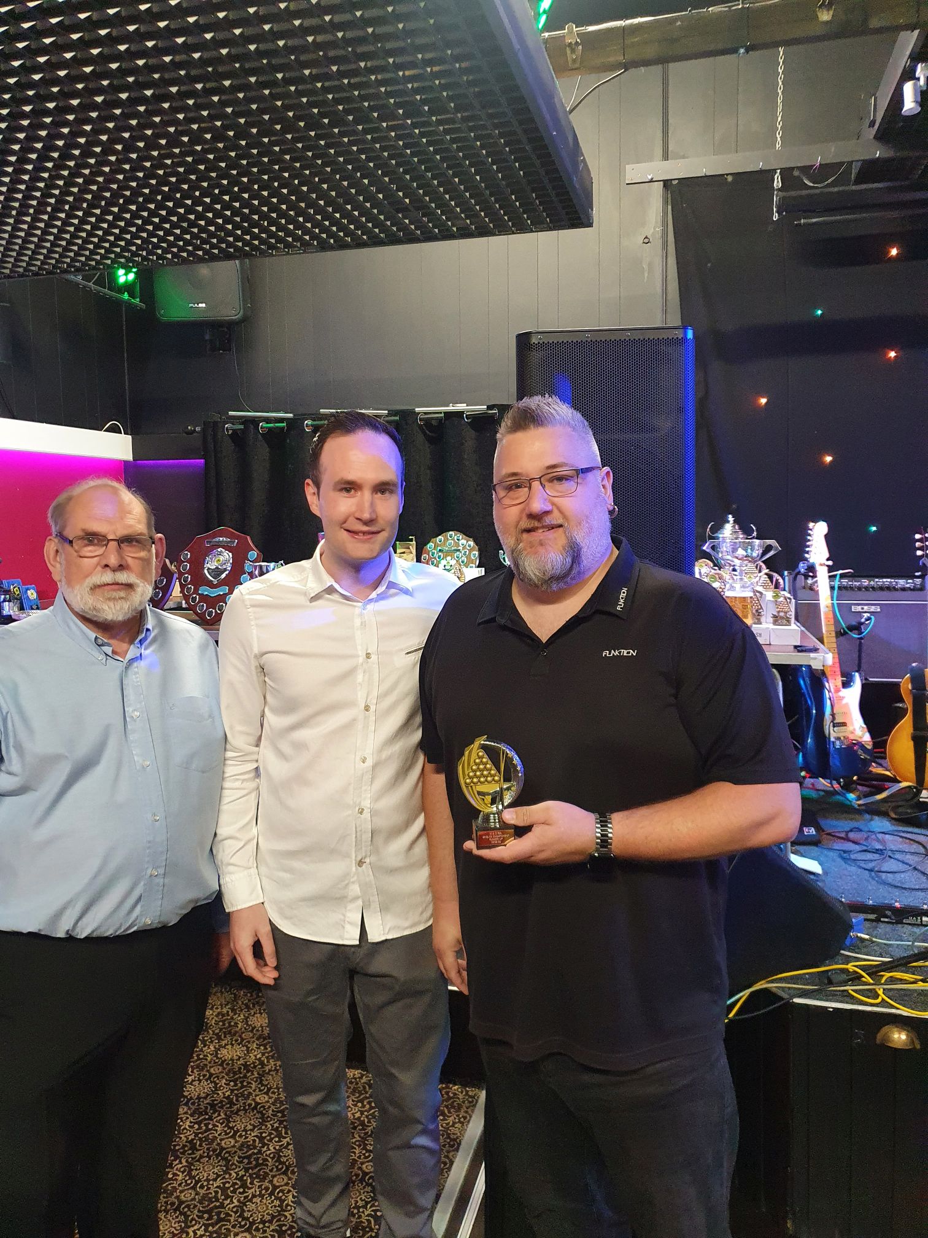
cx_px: 464
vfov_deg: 67.3
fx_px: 929
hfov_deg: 53.1
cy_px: 619
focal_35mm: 26
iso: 320
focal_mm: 4.32
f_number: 1.5
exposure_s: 1/50
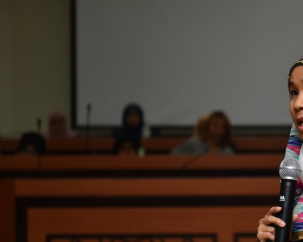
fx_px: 1390
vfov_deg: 10.0
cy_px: 125
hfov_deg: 12.2
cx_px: 337
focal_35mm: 155
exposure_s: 1/200
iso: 400
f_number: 2.8
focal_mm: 70
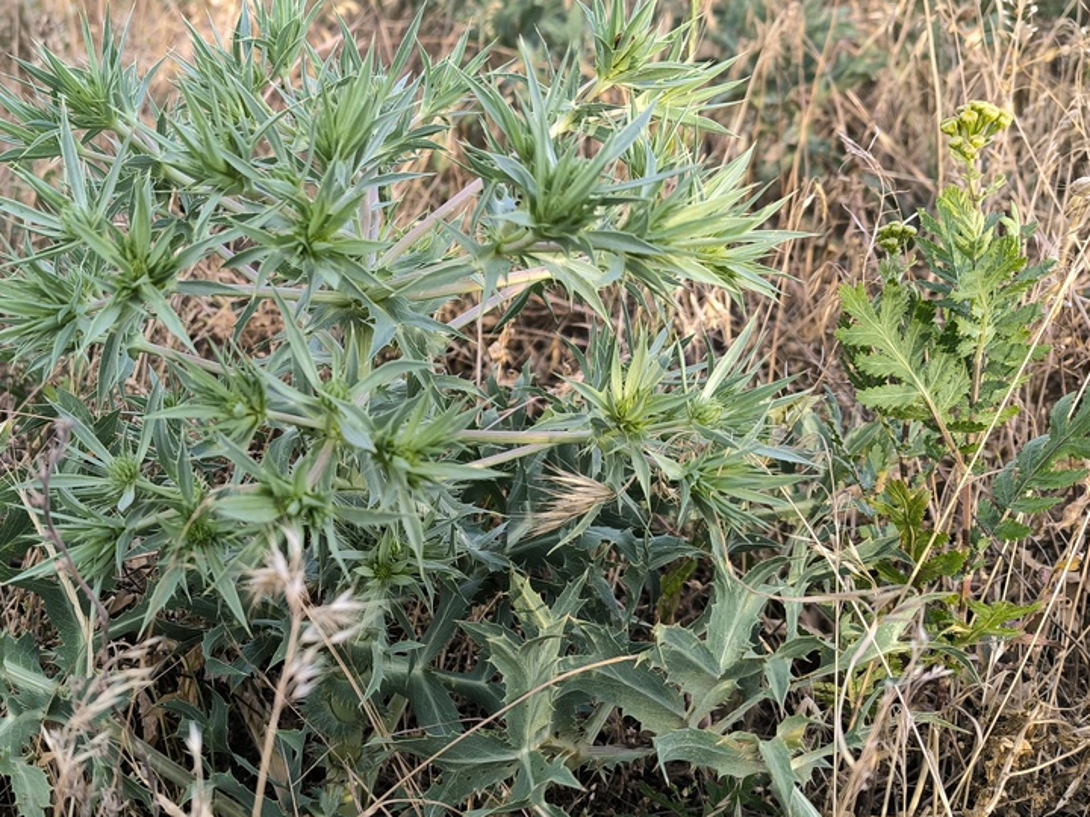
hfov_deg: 45.9
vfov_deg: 35.9
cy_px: 468
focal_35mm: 40
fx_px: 1260
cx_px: 342
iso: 50
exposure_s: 1/153
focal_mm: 6.92
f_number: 1.9
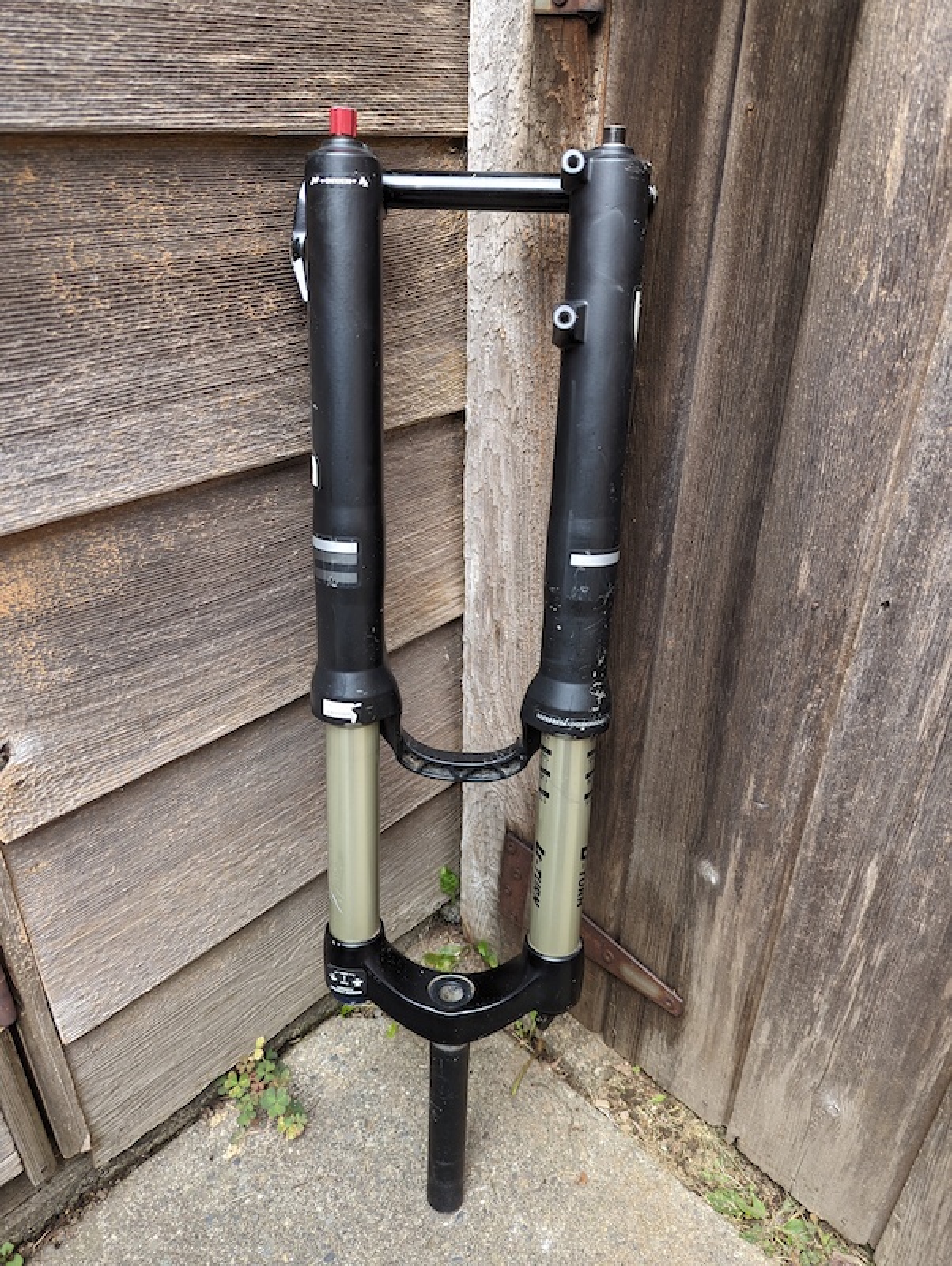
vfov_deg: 71.5
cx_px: 476
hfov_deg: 56.9
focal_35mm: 24
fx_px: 878
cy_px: 633
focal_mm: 6.81
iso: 58
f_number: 1.85
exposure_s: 1/29.2
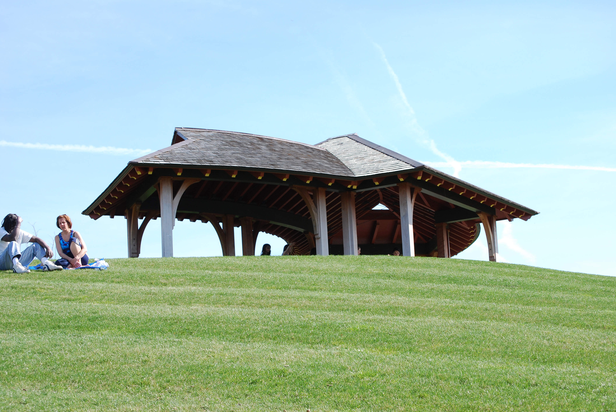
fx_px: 1413
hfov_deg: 24.6
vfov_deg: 16.6
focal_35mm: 82
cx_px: 308
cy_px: 206
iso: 200
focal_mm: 55
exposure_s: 1/200
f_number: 10
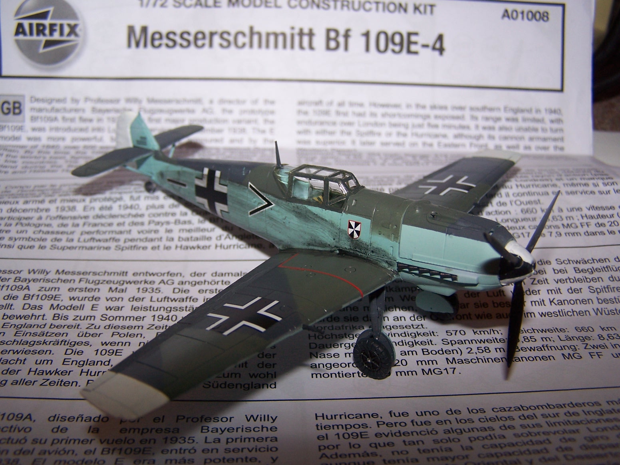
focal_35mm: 38
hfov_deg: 49.0
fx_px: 681
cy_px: 232
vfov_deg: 37.7
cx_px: 310
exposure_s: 1/60
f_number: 2.8
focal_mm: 6.3
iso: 80
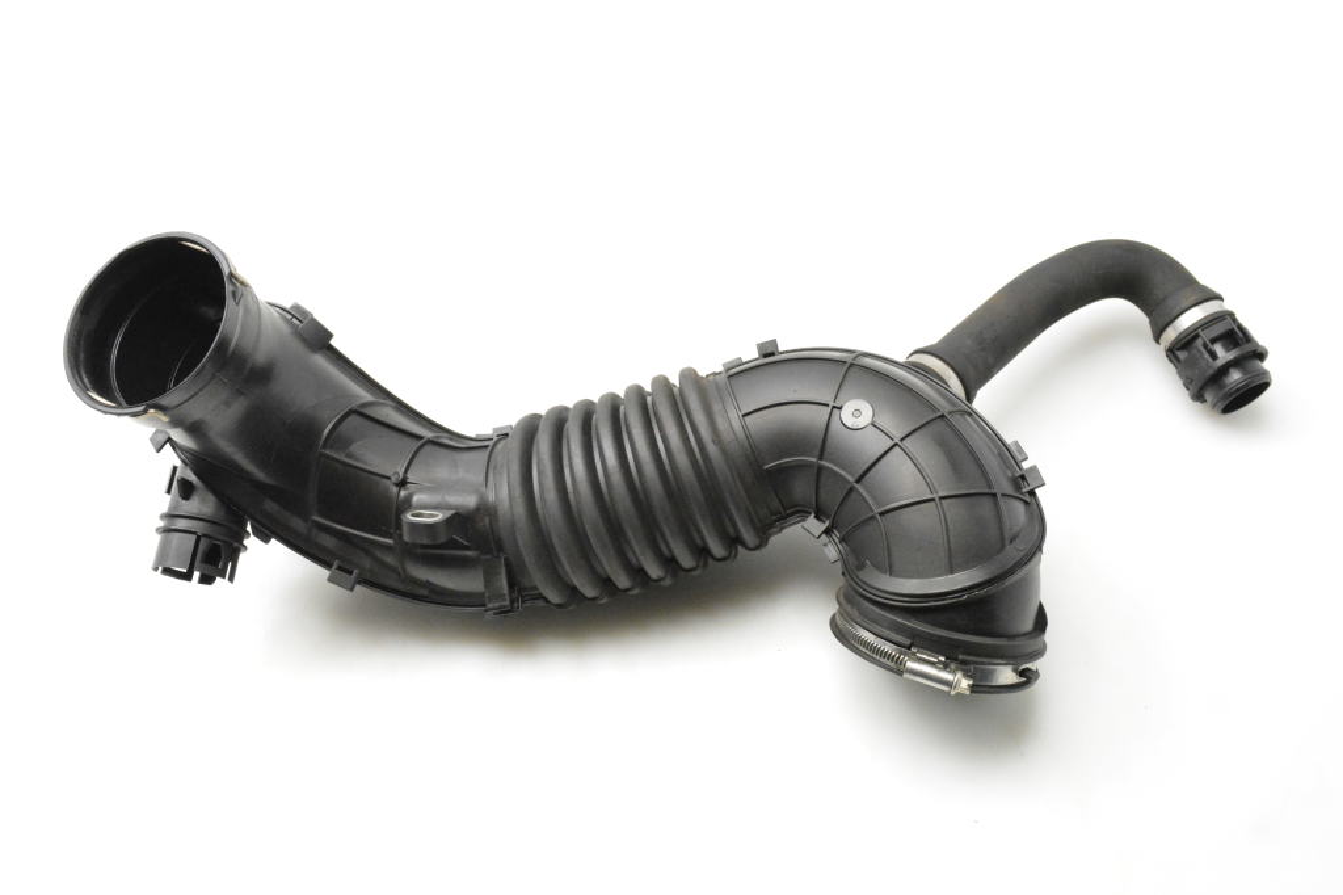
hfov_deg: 57.2
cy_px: 448
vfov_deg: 39.9
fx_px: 1231
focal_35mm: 33
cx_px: 672
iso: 6400
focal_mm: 22
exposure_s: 1/250
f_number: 8
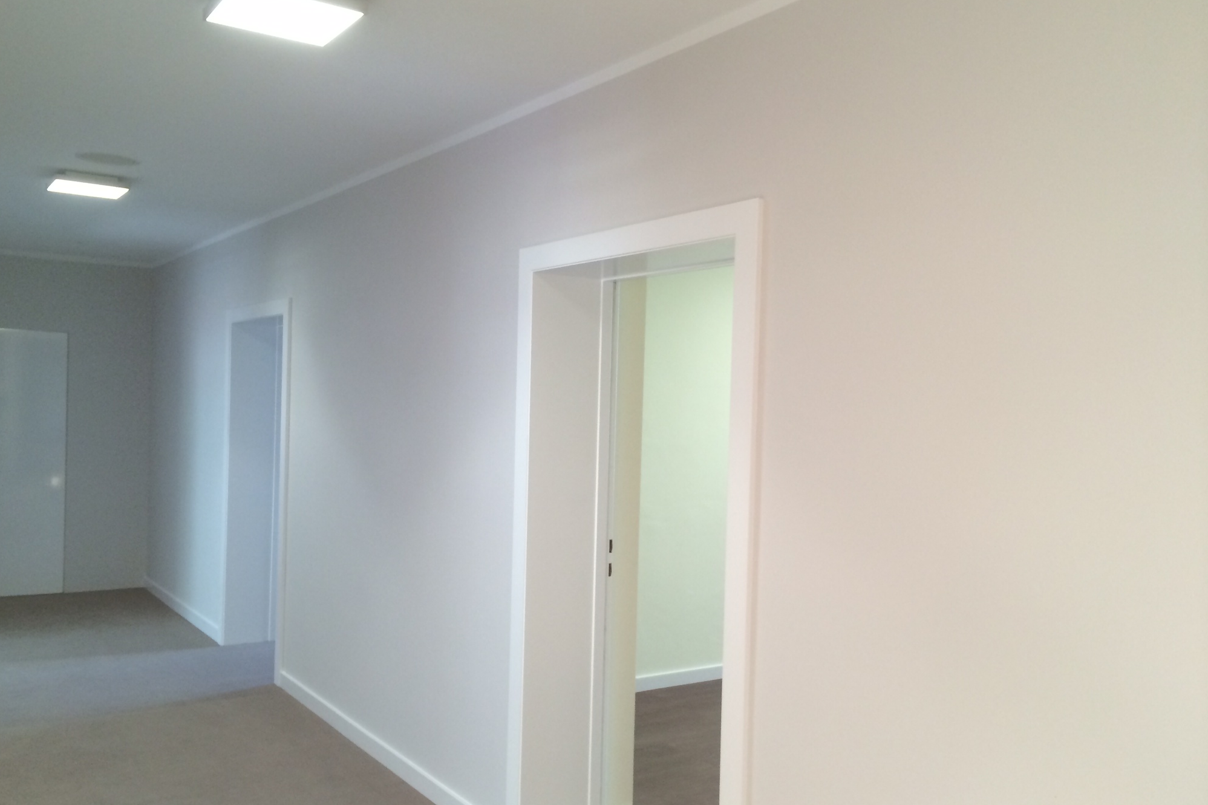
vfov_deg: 41.1
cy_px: 429
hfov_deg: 58.7
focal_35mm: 32
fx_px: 1074
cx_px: 601
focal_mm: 4.12
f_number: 2.2
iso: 40
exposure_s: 1/30
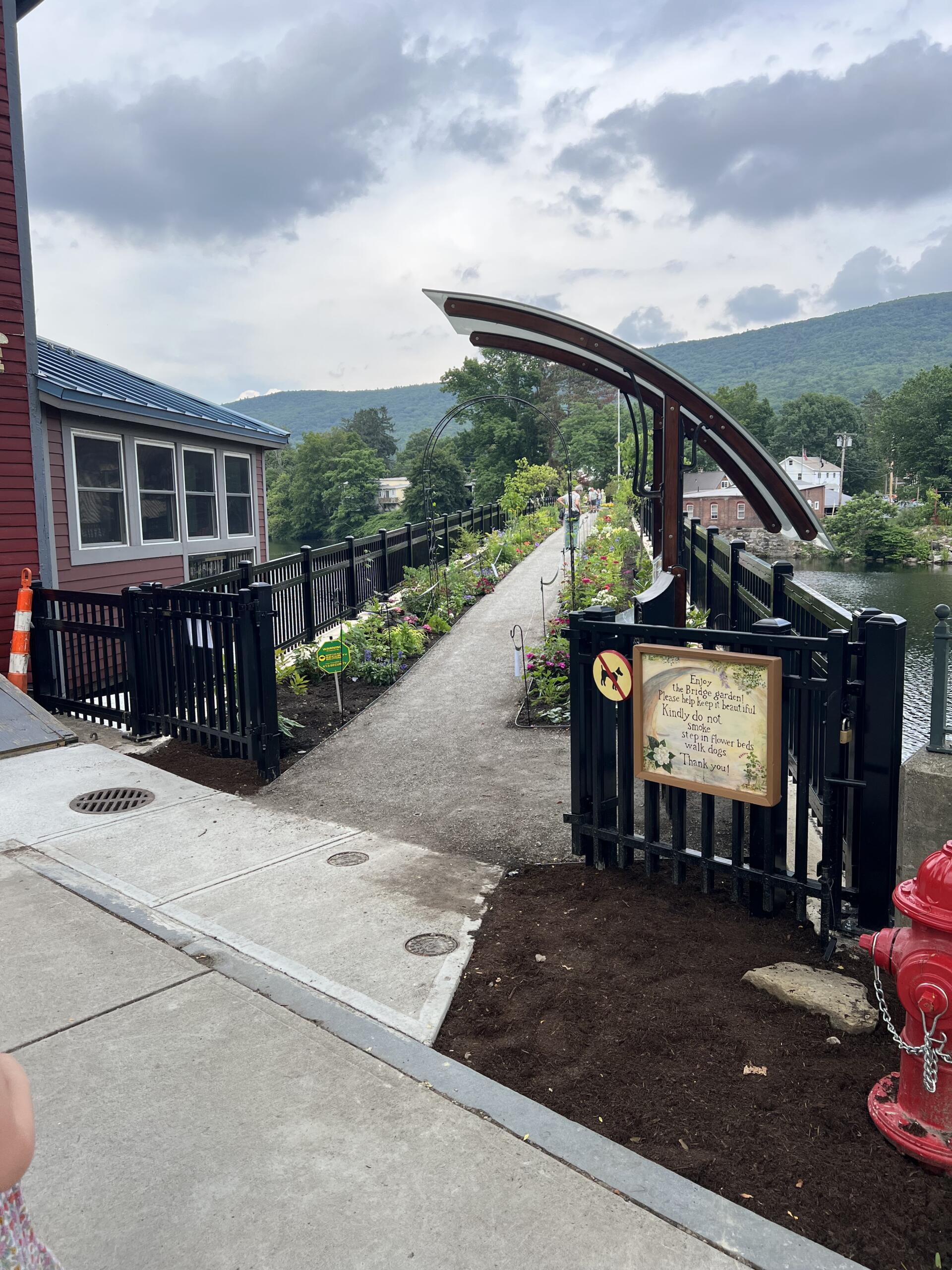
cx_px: 476
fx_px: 953
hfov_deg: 53.1
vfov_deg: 67.3
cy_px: 635
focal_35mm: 26
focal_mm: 5.7
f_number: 1.5
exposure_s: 1/1252
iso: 50
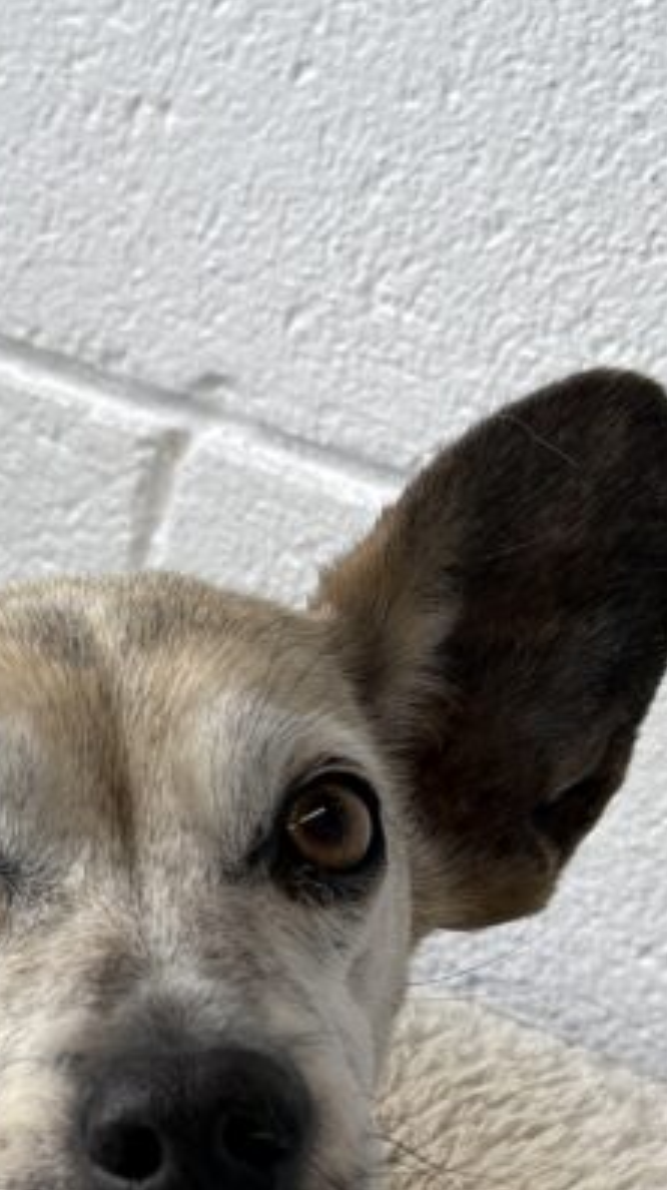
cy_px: 1004
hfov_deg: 10.2
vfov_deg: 19.2
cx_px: -667
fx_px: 3468
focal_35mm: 110
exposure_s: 1/120
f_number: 1.6
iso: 32
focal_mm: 5.96
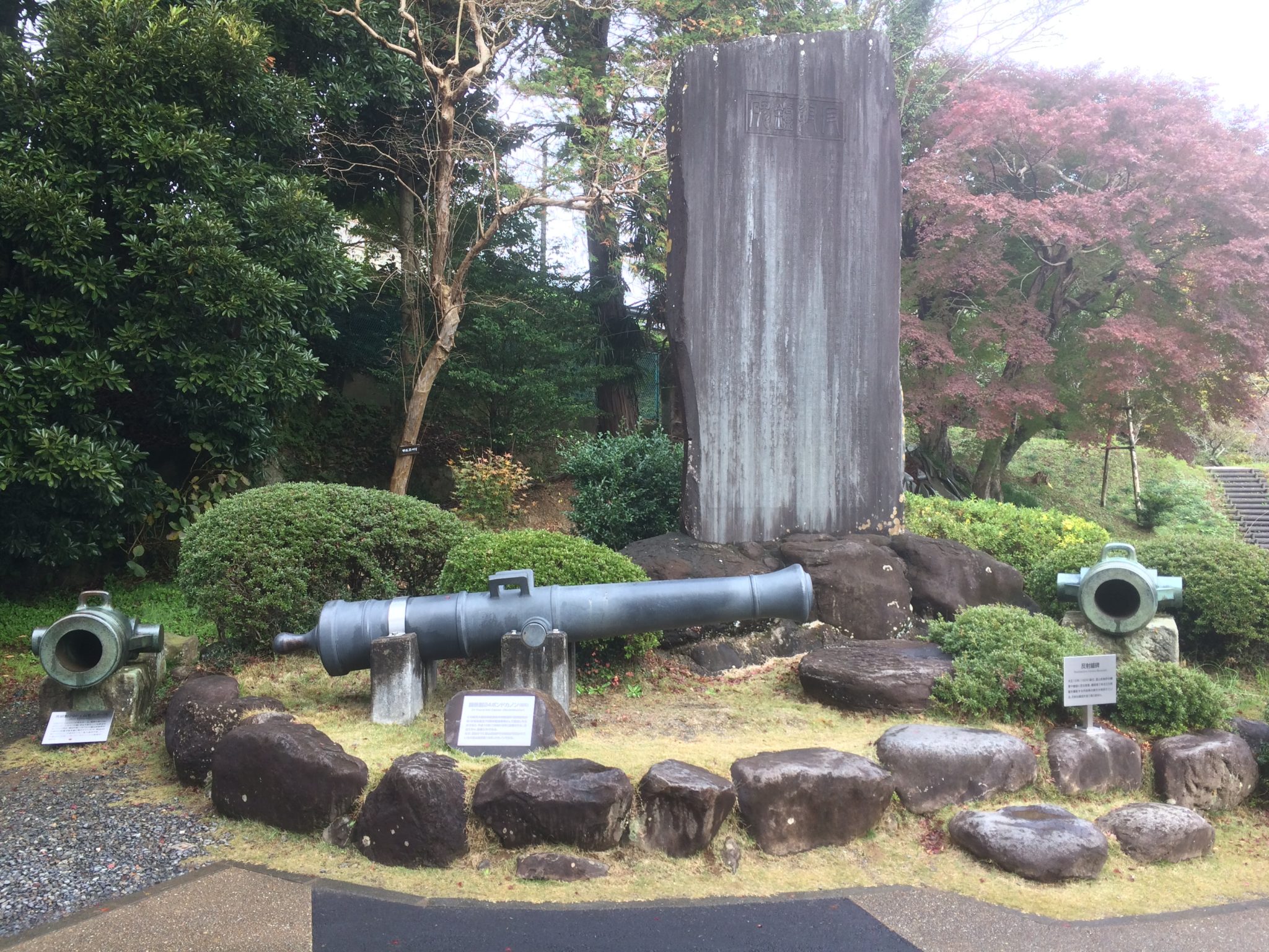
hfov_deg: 61.7
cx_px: 634
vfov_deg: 48.2
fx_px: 1063
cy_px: 476
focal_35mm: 29
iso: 40
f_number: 2.2
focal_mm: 4.15
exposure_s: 1/120
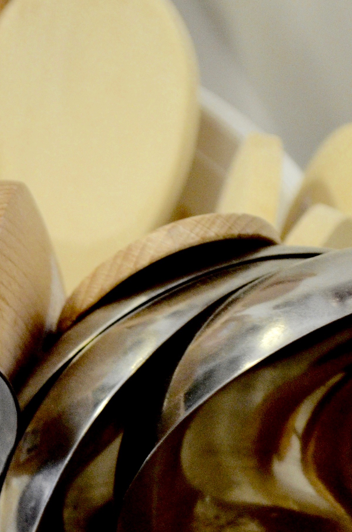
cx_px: -117
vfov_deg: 9.2
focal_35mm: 224
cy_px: 419
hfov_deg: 6.0
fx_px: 3306
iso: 900
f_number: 5.6
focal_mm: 55
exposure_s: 1/30
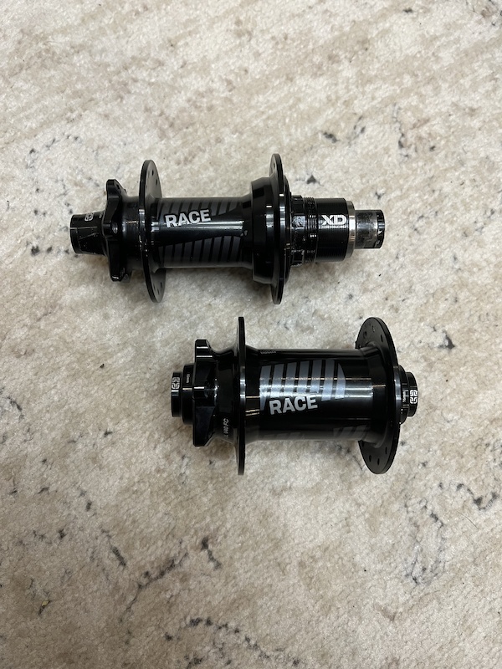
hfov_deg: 53.1
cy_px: 334
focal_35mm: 26
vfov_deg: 67.3
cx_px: 251
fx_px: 503
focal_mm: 5.7
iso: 125
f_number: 1.5
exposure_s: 1/60
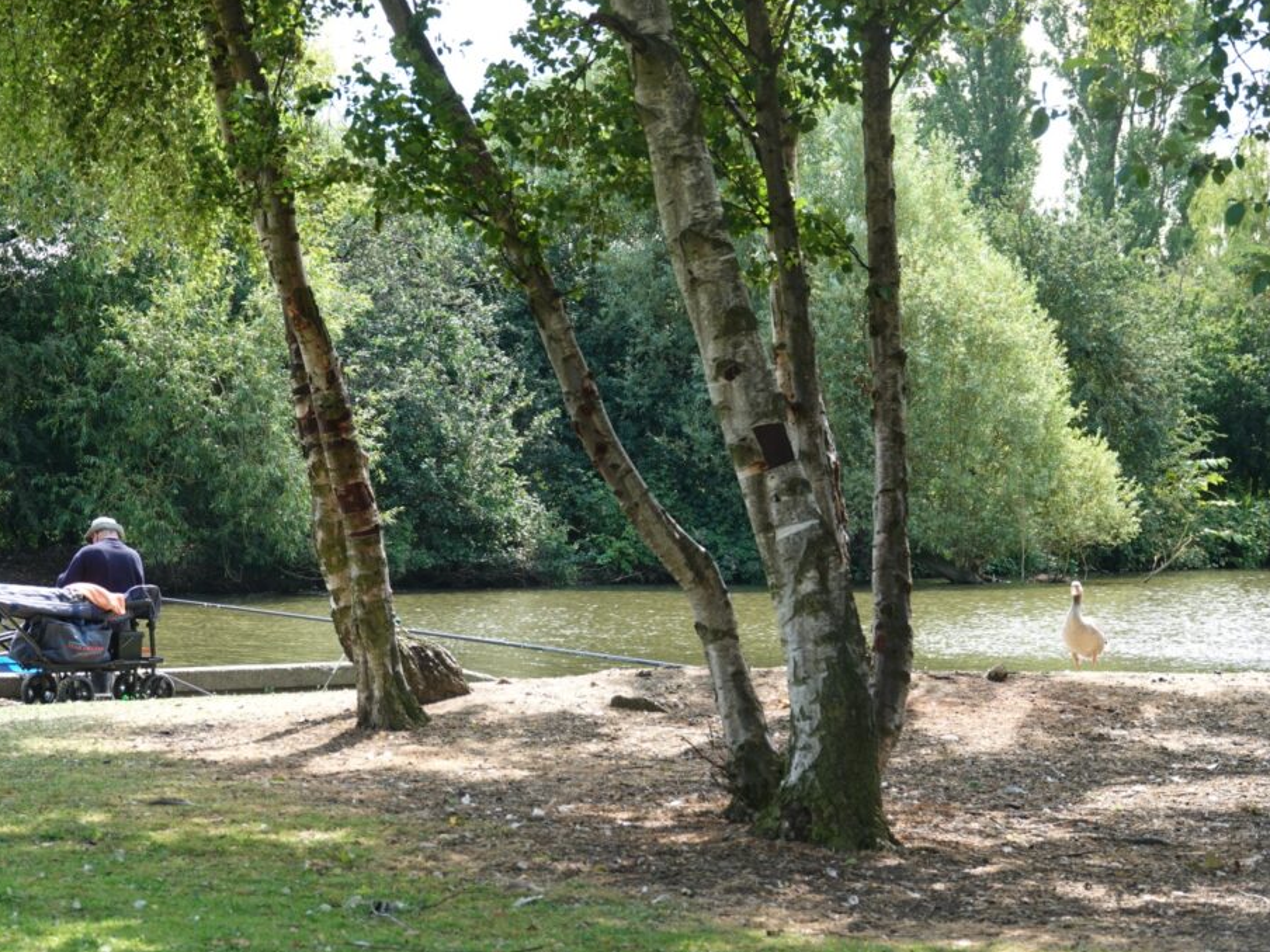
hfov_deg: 16.3
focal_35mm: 121
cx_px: 554
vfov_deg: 12.2
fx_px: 4439
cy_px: 476
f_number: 4
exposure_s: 1/160
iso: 100
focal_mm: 40.73
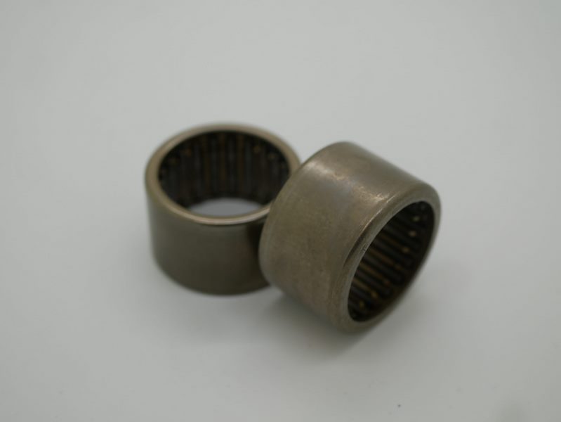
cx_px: 280
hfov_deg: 32.2
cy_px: 211
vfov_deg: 24.4
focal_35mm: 60
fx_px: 973
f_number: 4
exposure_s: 1/250
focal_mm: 30
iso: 200
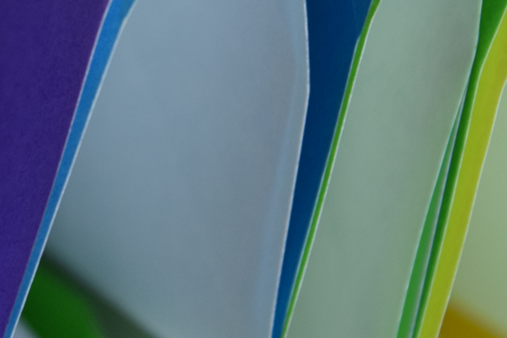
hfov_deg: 9.0
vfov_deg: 6.1
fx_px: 3154
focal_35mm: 224
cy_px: -163
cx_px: -192
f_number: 5.3
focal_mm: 48
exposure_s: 1/60
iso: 720
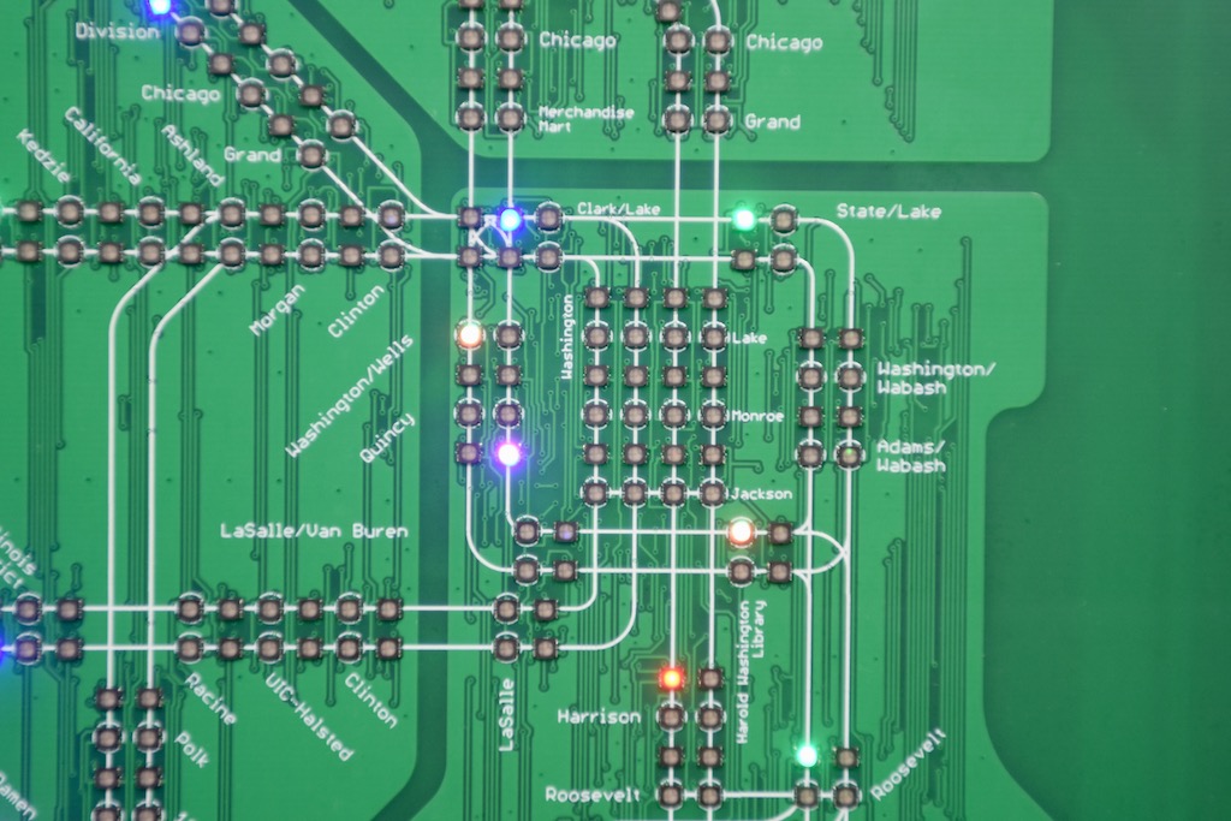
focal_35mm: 98
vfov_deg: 14.0
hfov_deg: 20.9
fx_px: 3334
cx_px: 616
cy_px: 410
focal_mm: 65
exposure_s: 1/50
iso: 640
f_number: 2.8
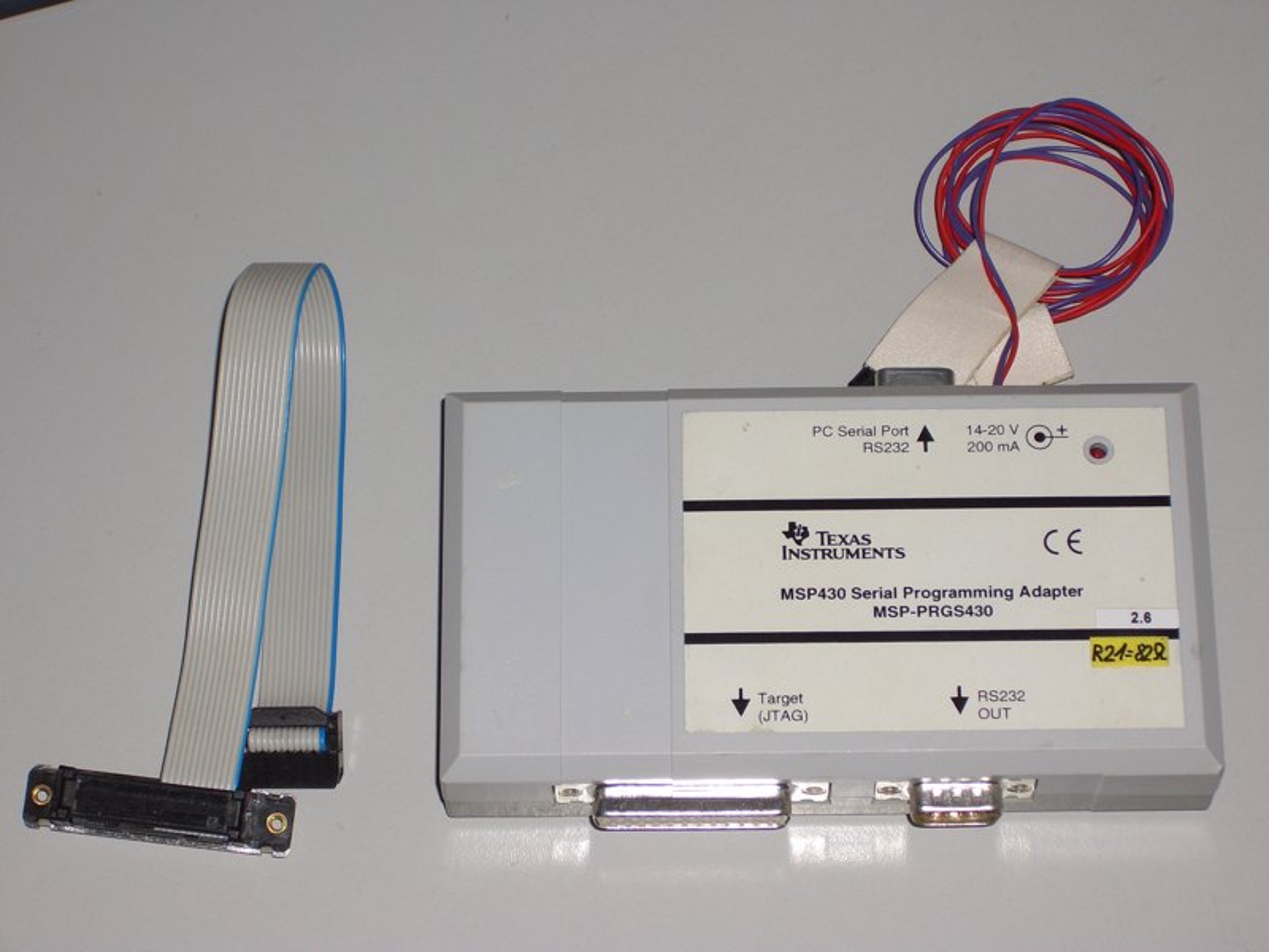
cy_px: 476
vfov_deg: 14.1
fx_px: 3849
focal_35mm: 105
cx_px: 634
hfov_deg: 18.7
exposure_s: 1/60
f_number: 4.8
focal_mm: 17.4
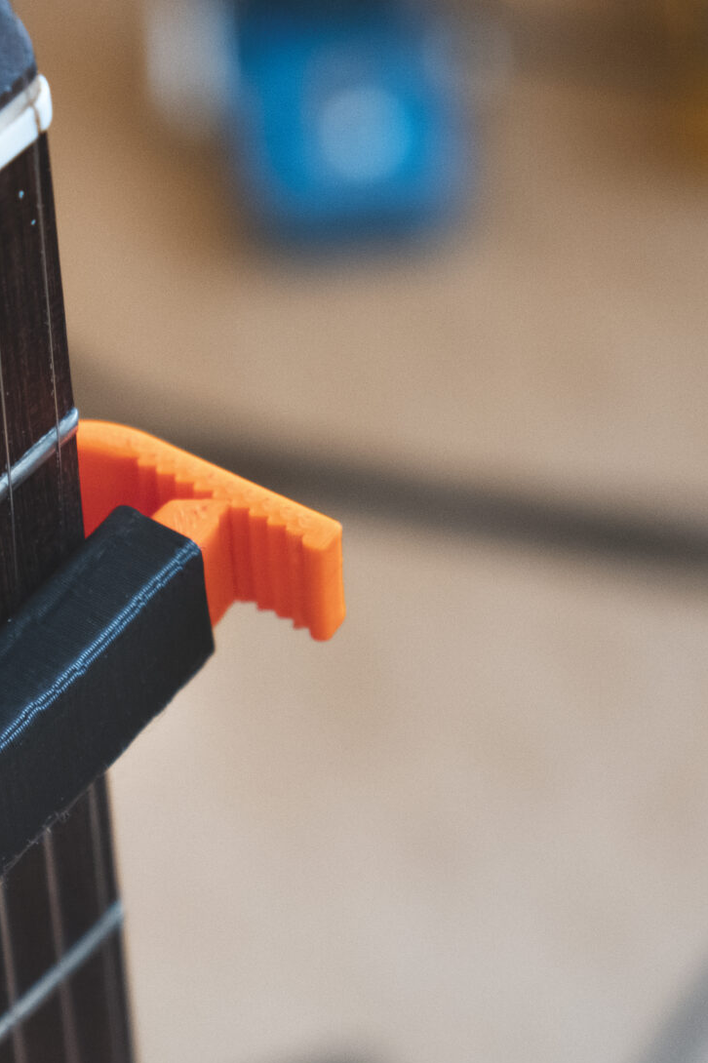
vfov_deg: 13.2
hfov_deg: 8.7
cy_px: 588
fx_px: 4605
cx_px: -141
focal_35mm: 156
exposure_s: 1/35
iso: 3200
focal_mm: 55
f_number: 5
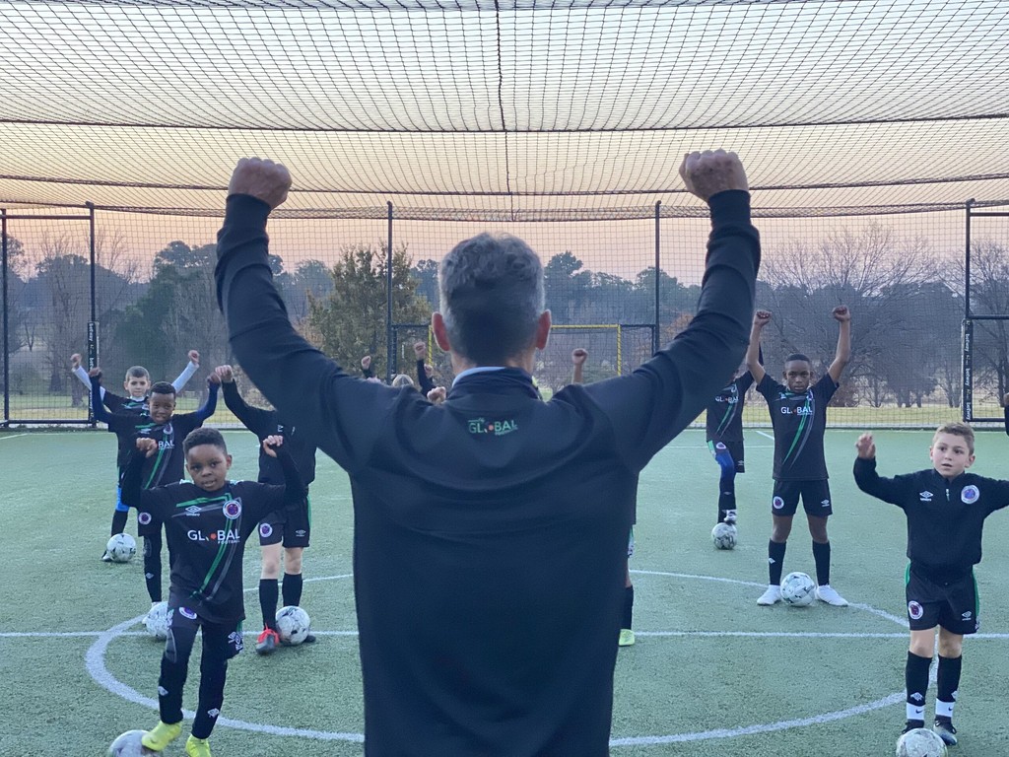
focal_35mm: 52
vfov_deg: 28.0
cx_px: 504
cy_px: 378
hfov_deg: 36.8
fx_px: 1516
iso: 125
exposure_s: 1/100
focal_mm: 6
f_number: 2
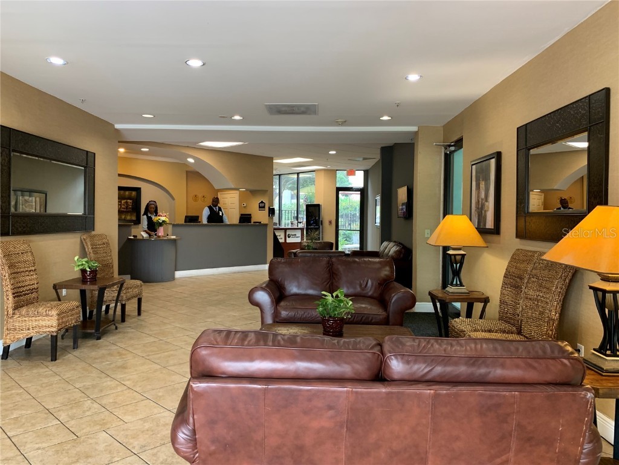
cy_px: 232
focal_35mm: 26
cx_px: 310
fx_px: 465
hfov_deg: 67.3
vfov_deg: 53.1
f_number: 1.8
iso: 160
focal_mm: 4.25
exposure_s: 1/60
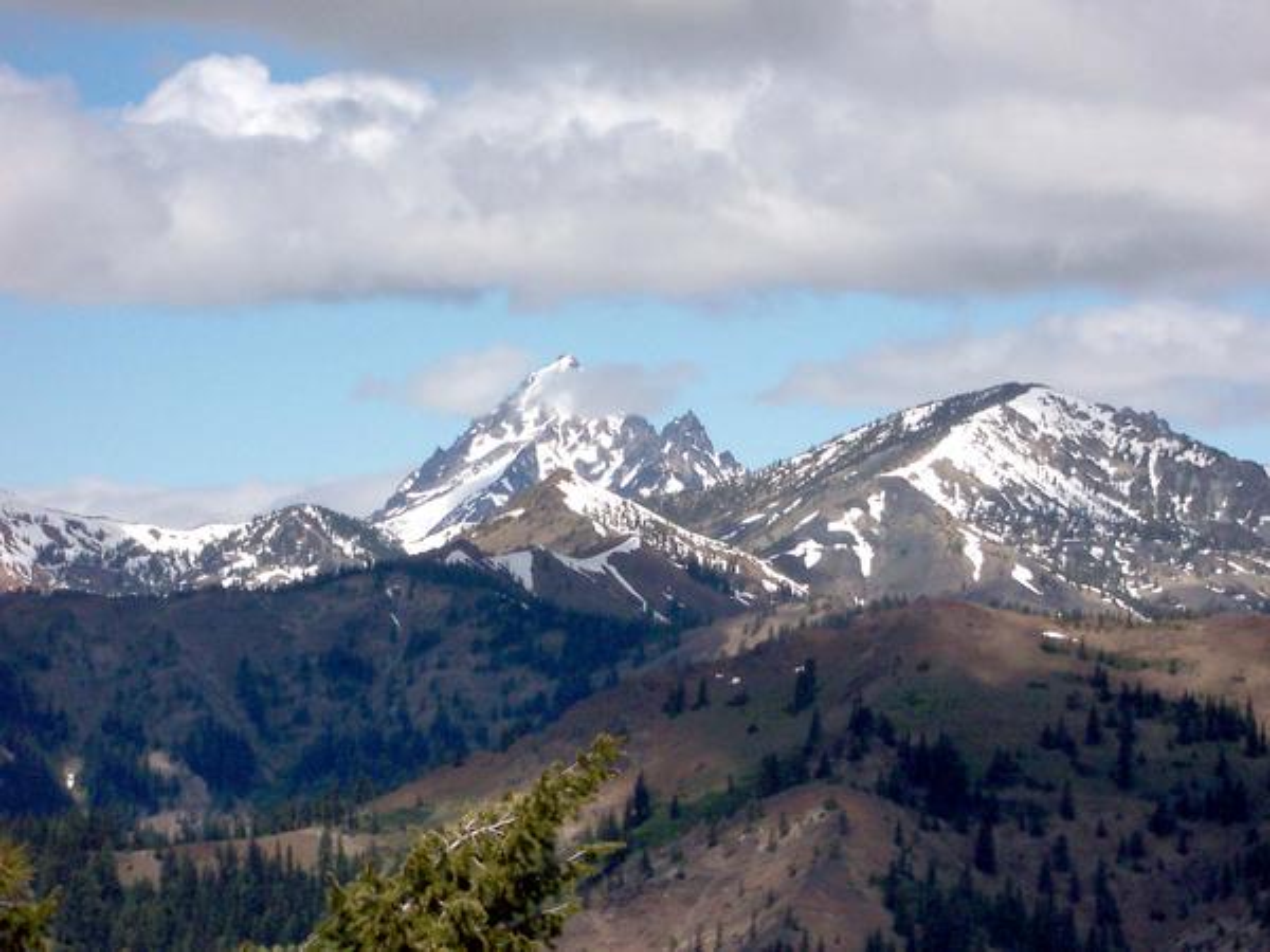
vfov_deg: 10.3
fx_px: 5283
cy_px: 476
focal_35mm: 144
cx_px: 635
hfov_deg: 13.7
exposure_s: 1/750
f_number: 9.5
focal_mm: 22.4
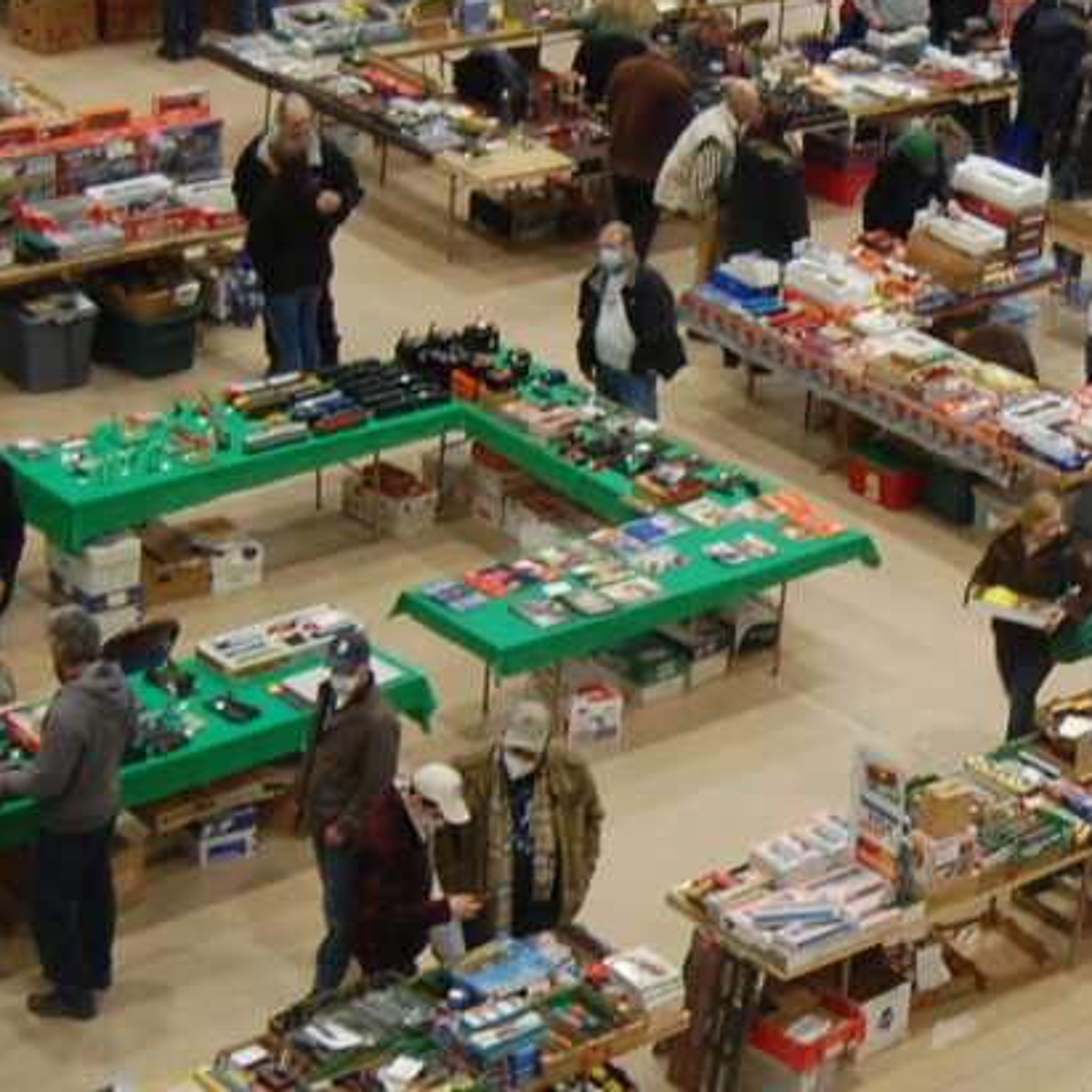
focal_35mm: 96
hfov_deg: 17.6
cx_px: 1177
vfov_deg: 18.1
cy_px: 699
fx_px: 3415
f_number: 3.5
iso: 400
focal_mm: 19
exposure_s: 1/50
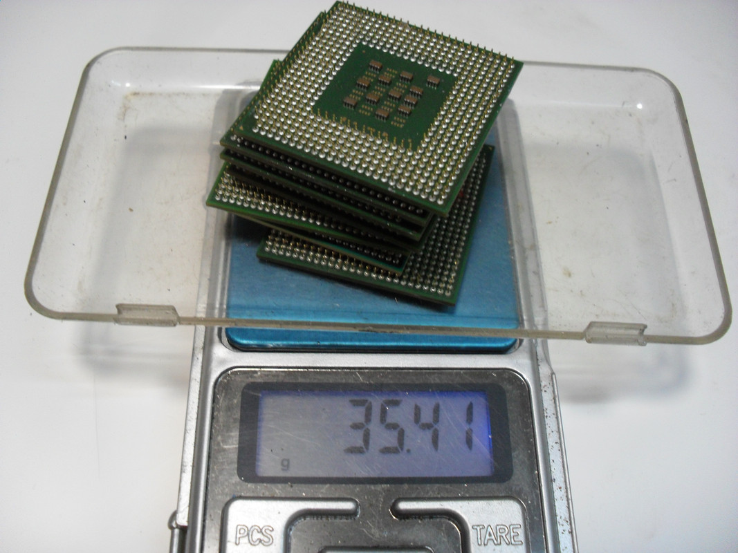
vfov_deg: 40.7
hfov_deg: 52.6
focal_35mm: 35
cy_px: 276
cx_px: 369
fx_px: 746
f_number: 3.2
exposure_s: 1/30
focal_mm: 6.3
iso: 200
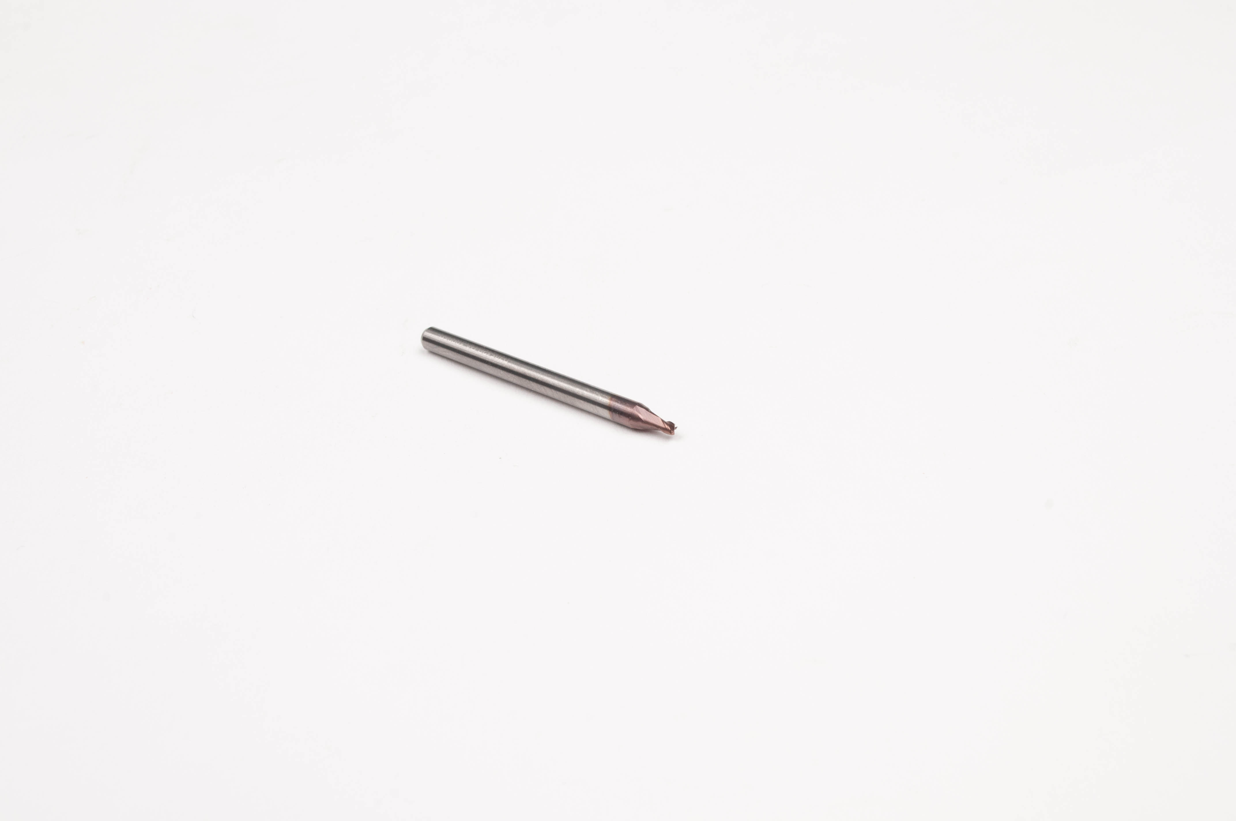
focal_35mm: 39
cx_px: 618
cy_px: 410
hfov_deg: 49.6
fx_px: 1337
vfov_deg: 34.1
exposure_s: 1/80
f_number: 14
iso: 200
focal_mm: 26
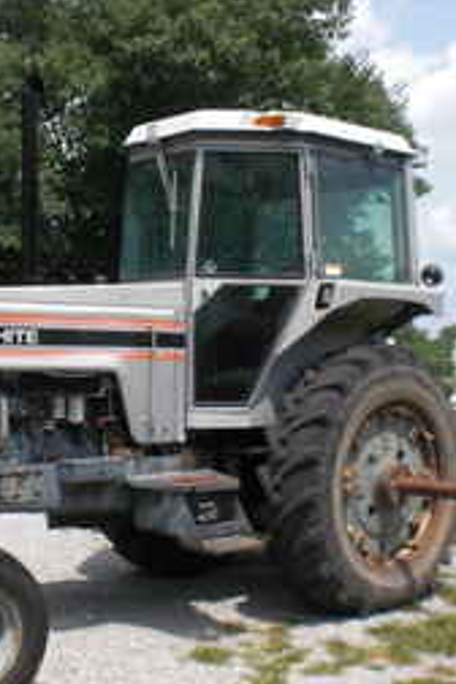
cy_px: 347
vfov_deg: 36.9
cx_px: 98
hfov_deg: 24.7
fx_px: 1026
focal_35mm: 54
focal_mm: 6.3
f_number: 5.6
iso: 64
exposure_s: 1/320
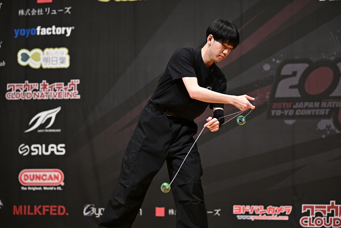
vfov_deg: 14.7
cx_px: 170
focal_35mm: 93
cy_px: 114
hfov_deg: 21.9
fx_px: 881
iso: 4000
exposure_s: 1/640
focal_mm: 93
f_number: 2.8
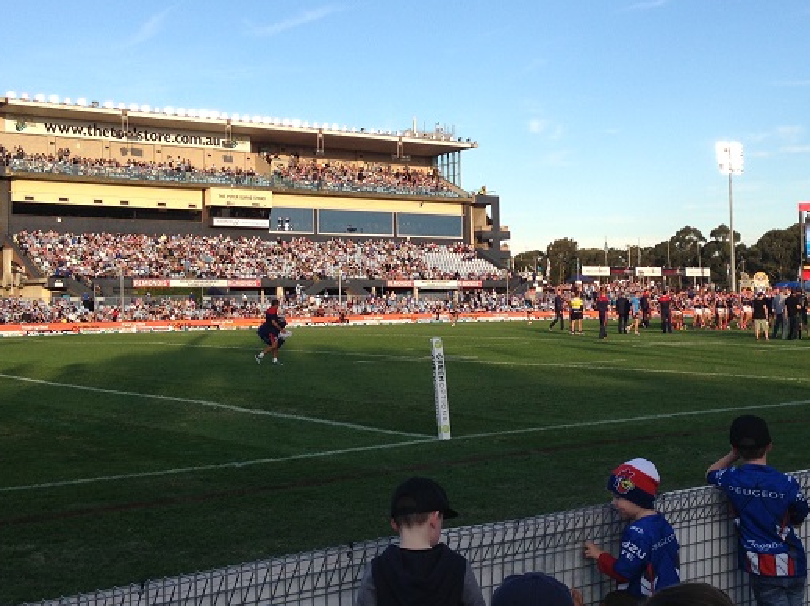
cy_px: 264
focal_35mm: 52
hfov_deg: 36.6
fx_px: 1216
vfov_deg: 28.0
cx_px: 516
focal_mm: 4.13
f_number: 2.4
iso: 50
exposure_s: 1/653
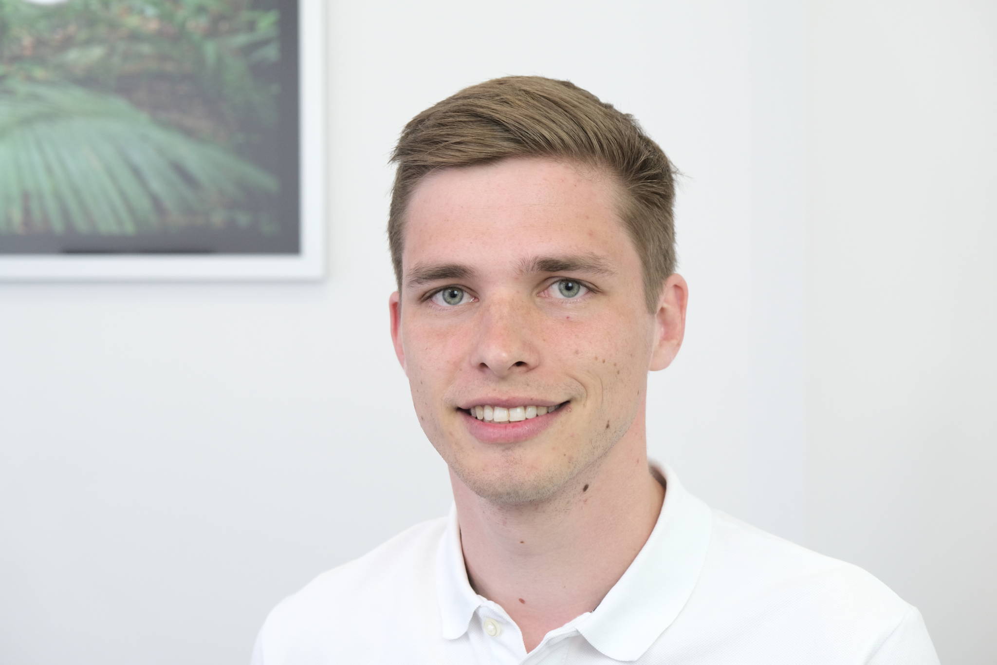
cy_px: 332
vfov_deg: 21.2
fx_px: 1772
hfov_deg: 31.4
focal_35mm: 64
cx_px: 498
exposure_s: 1/125
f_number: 4
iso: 1250
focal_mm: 42.5
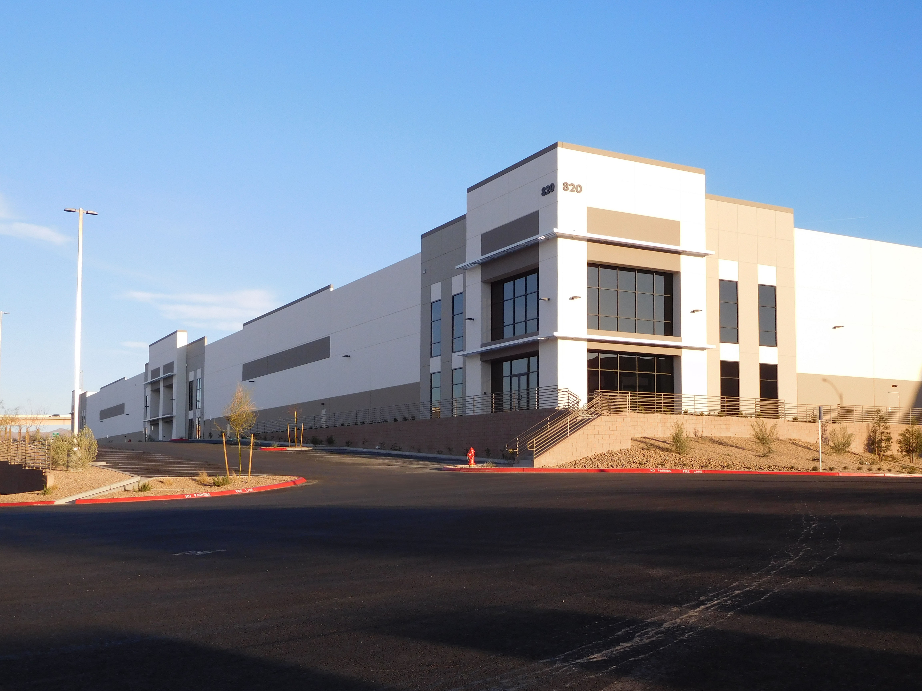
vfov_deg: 40.7
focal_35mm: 35
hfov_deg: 52.6
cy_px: 346
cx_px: 461
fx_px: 932
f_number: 3.8
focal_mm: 6.2
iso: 125
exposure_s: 1/640
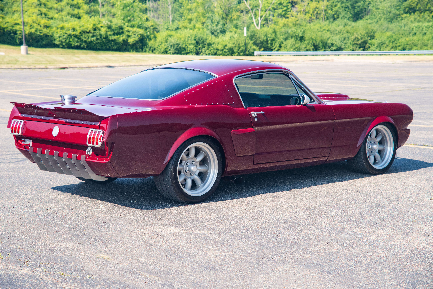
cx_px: 216
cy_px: 144
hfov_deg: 28.8
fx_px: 842
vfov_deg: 19.5
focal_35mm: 70
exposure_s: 1/500
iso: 800
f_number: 5.6
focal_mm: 70
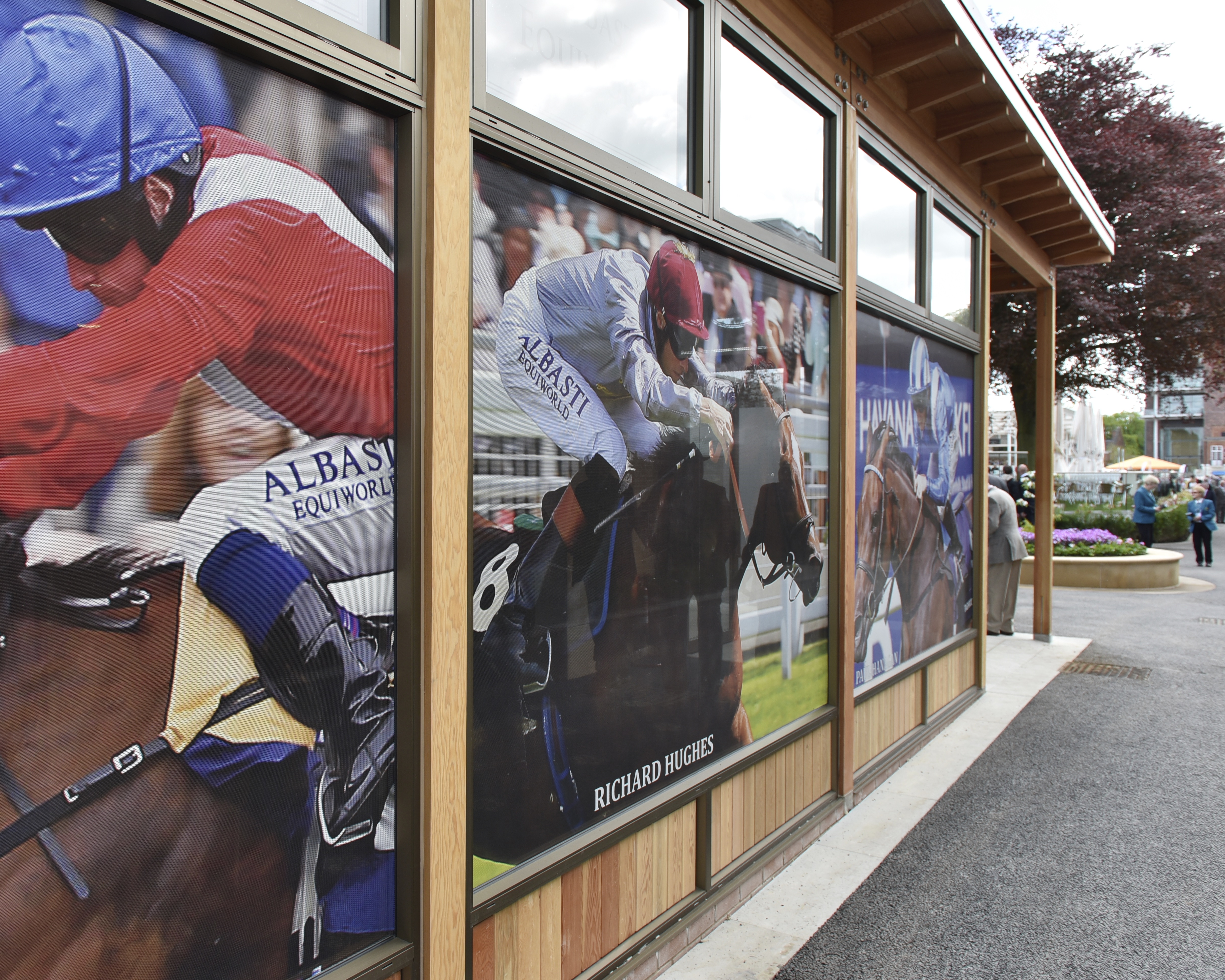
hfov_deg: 61.7
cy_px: 478
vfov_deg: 51.5
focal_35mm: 28
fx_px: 1015
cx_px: 492
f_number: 5.6
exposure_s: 1/250
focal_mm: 24
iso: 200
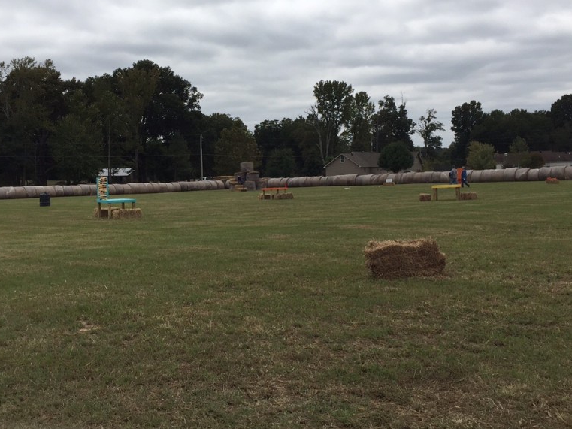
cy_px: 192
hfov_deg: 47.8
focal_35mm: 39
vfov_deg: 36.8
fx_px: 645
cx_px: 256
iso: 32
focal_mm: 4.15
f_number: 2.2
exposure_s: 1/2639
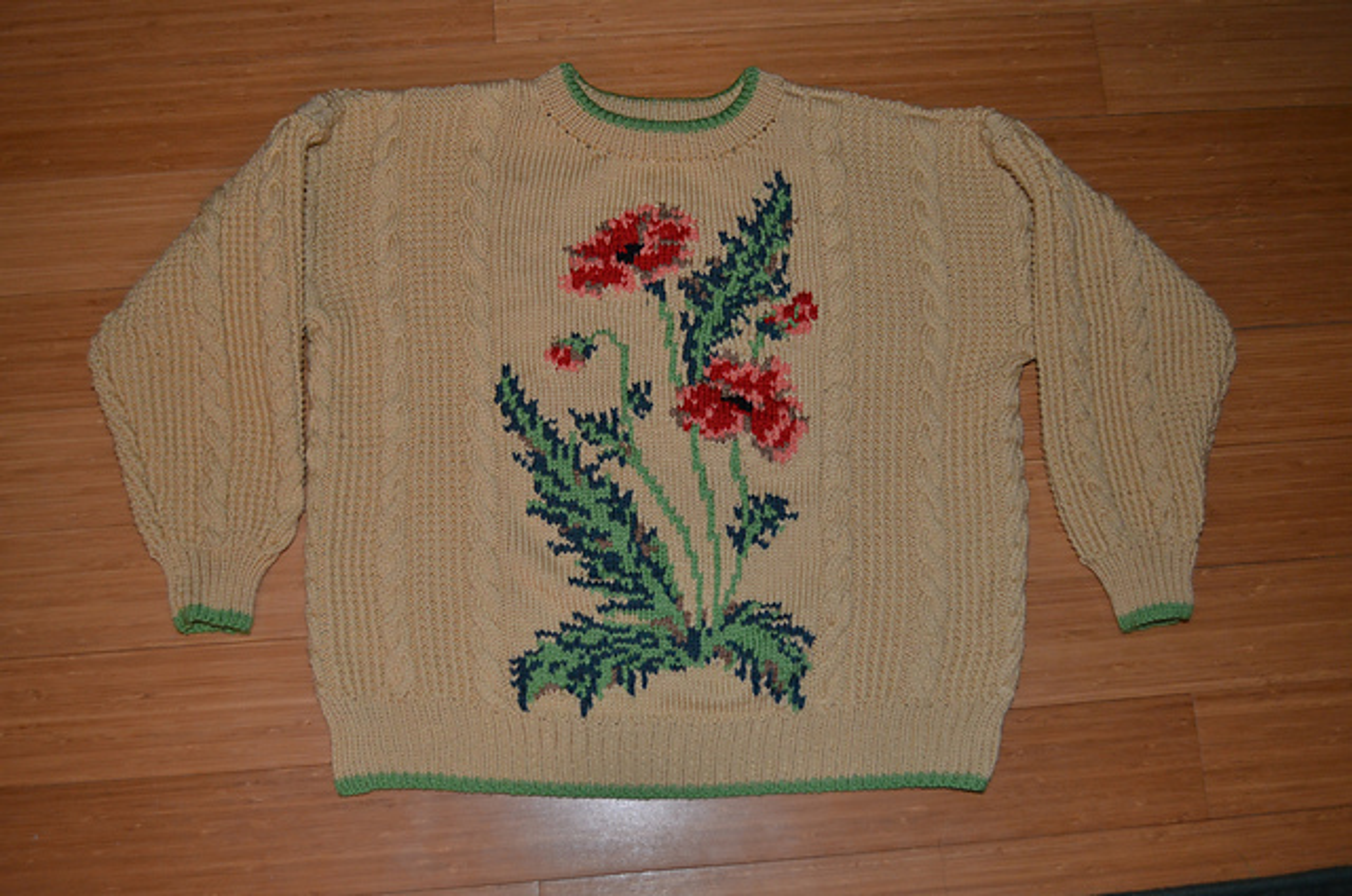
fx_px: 1349
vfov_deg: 36.7
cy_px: 448
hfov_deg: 53.2
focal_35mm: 36
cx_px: 676
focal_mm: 24
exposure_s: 1/60
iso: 800
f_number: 4
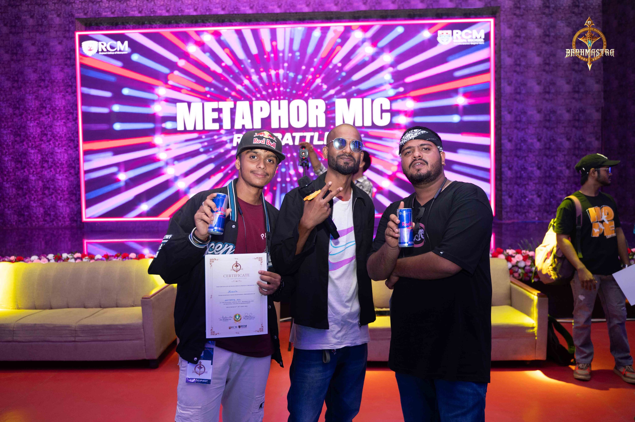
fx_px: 1498
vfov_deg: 16.0
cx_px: 318
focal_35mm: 85
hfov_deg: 23.9
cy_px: 211
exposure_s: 1/250
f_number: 1.8
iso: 640
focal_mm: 85
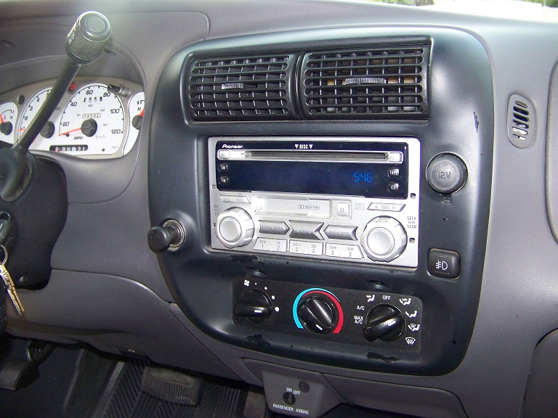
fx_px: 580
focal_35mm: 36
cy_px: 209
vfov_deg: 39.7
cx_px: 279
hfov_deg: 51.4
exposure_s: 1/30
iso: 200
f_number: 2.8
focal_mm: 5.85
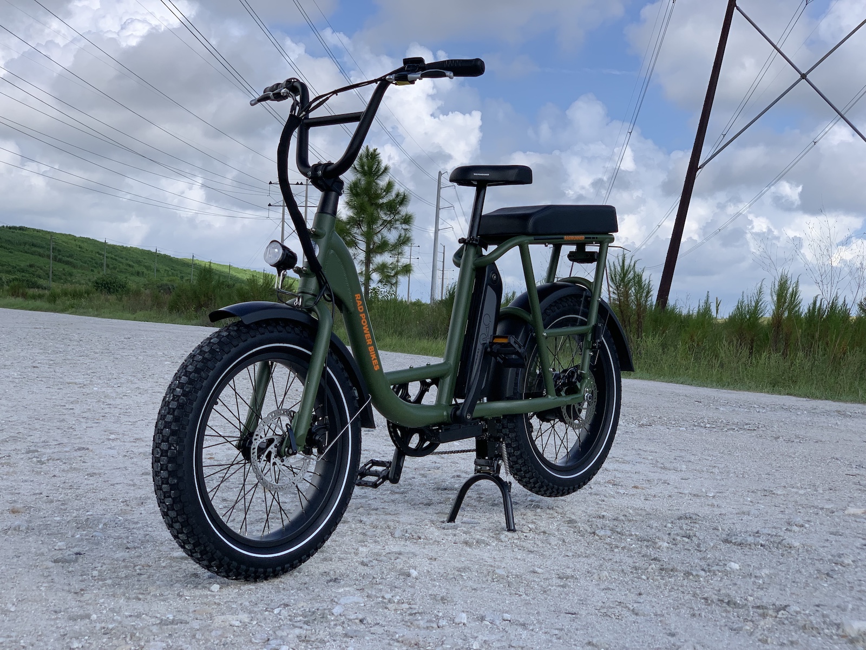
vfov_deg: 28.0
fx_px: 1301
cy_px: 325
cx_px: 433
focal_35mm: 52
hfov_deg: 36.8
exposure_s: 1/1229
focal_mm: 6
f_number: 2.4
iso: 16
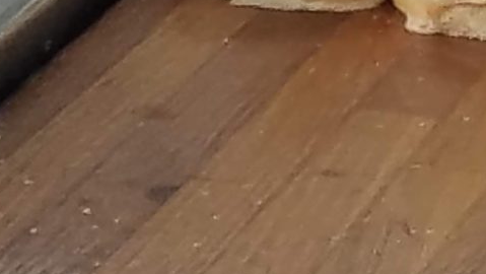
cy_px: -167
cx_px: 163
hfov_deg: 17.7
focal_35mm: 121
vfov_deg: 9.7
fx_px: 1560
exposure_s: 1/120
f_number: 1.7
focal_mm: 4.2
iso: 80
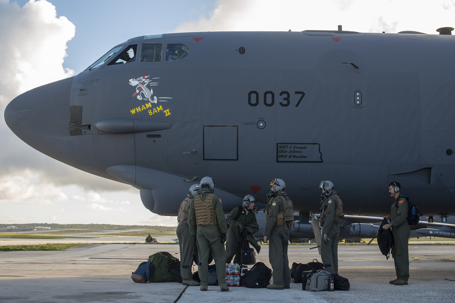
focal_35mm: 50
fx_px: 632
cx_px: 228
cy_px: 152
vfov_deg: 27.0
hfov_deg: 39.6
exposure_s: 1/80
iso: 80
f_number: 6.3
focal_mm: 50
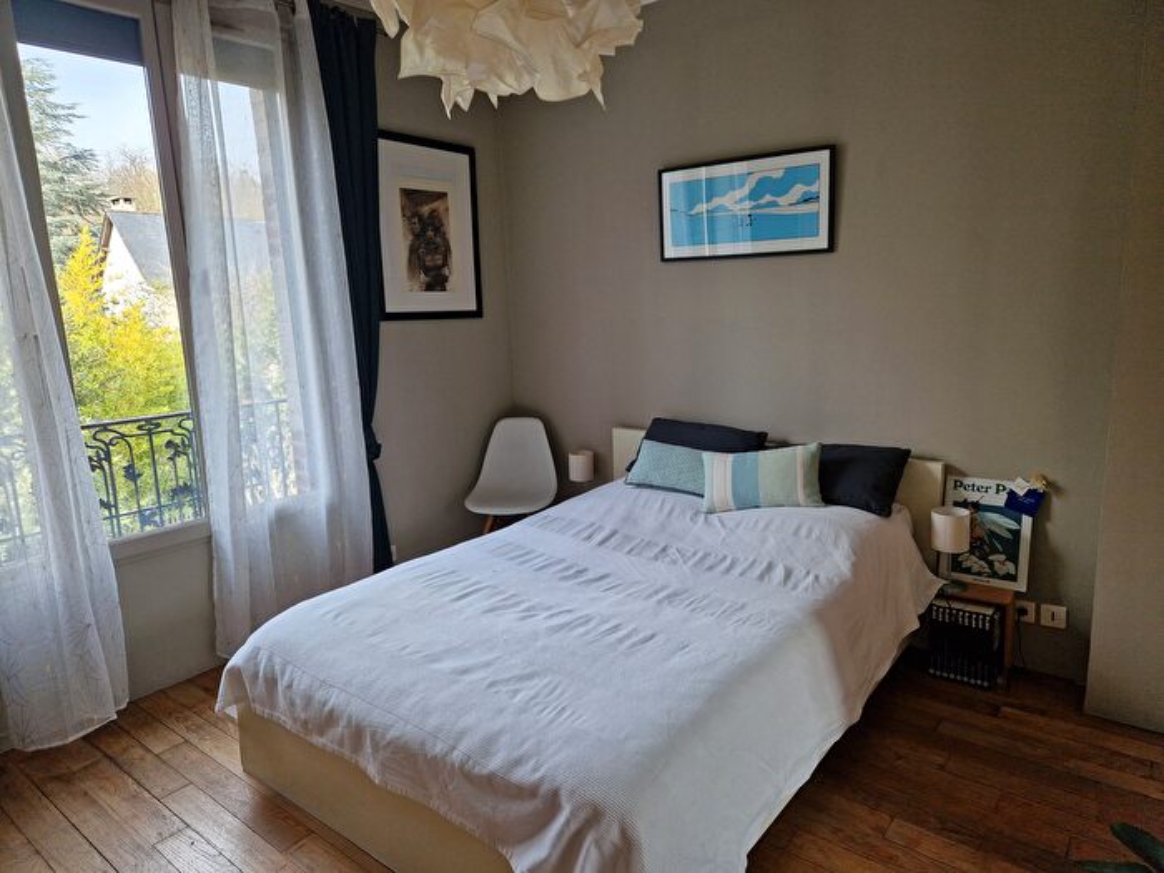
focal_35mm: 23
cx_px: 582
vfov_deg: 58.9
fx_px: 773
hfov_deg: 73.9
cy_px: 436
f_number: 1.8
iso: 64
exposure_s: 1/180
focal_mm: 5.4
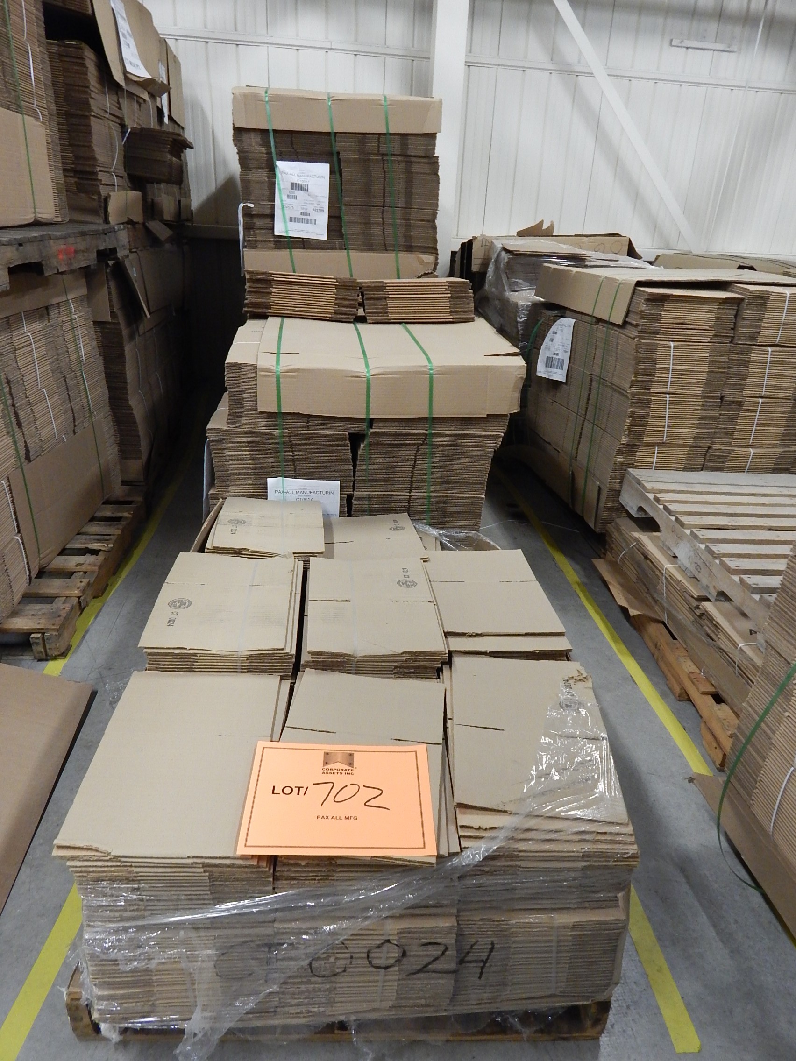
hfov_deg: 61.1
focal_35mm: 22
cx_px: 398
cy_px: 530
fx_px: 675
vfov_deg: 76.4
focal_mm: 4
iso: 400
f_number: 3
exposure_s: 1/25
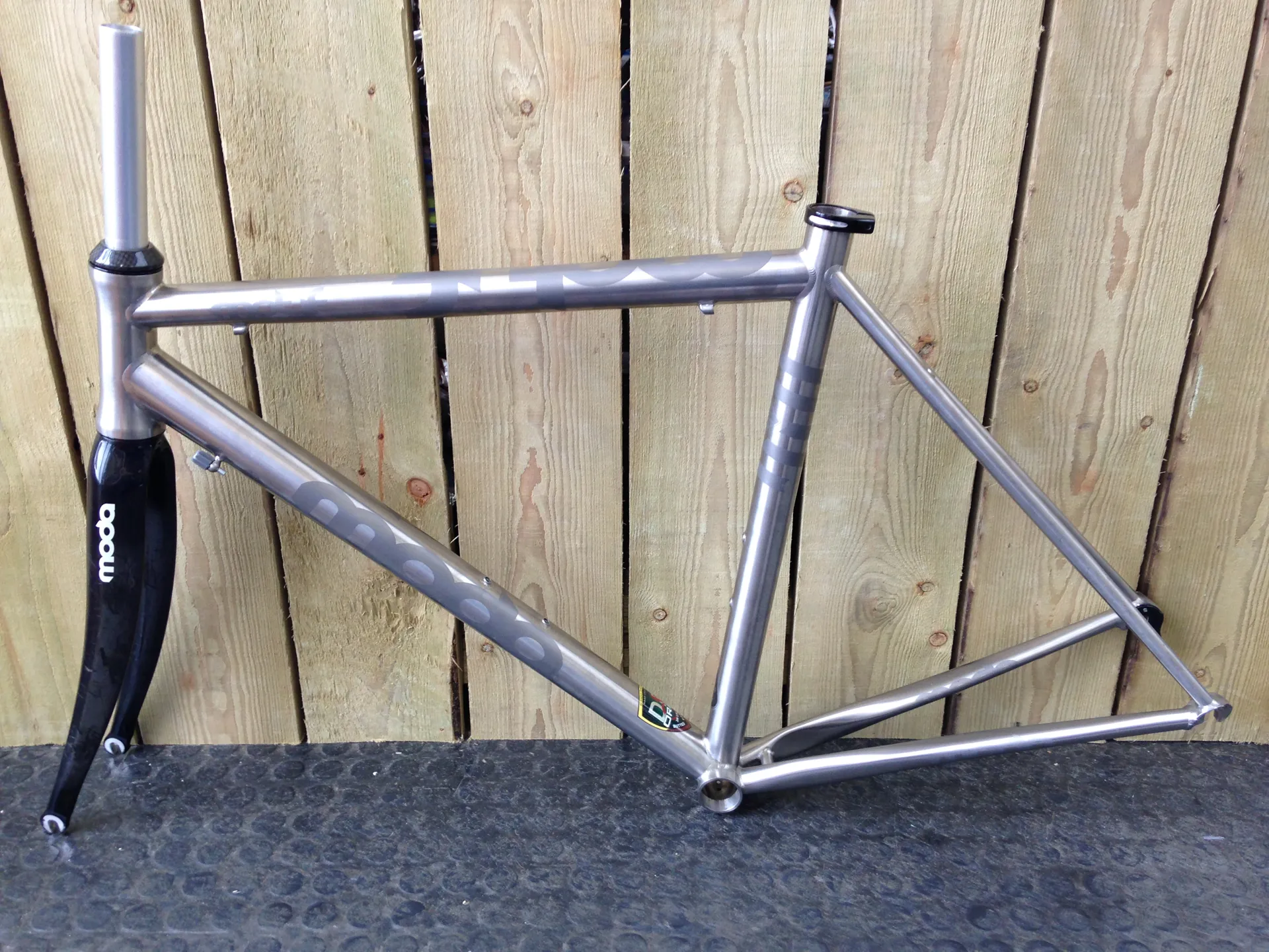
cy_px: 476
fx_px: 1210
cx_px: 634
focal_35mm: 33
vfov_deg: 42.9
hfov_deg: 55.4
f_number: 2.4
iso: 50
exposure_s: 1/40
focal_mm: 4.12
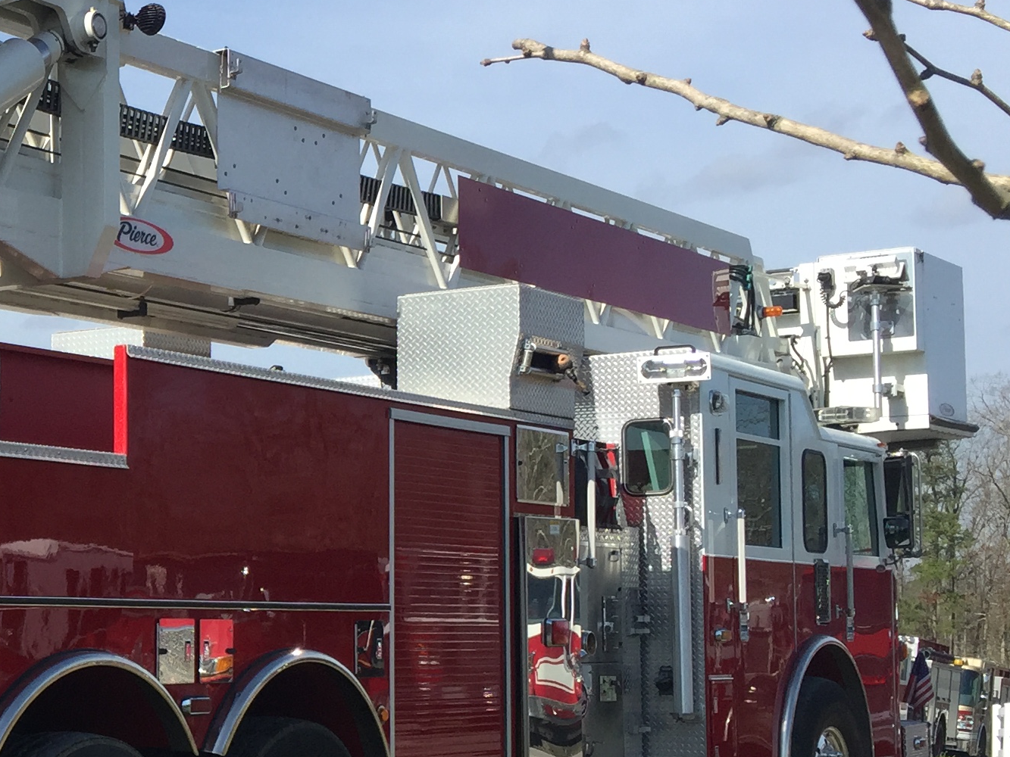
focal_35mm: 71
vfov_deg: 20.7
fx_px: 2072
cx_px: -192
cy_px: 503
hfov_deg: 24.8
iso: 32
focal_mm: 4.15
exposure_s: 1/1799
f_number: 2.2
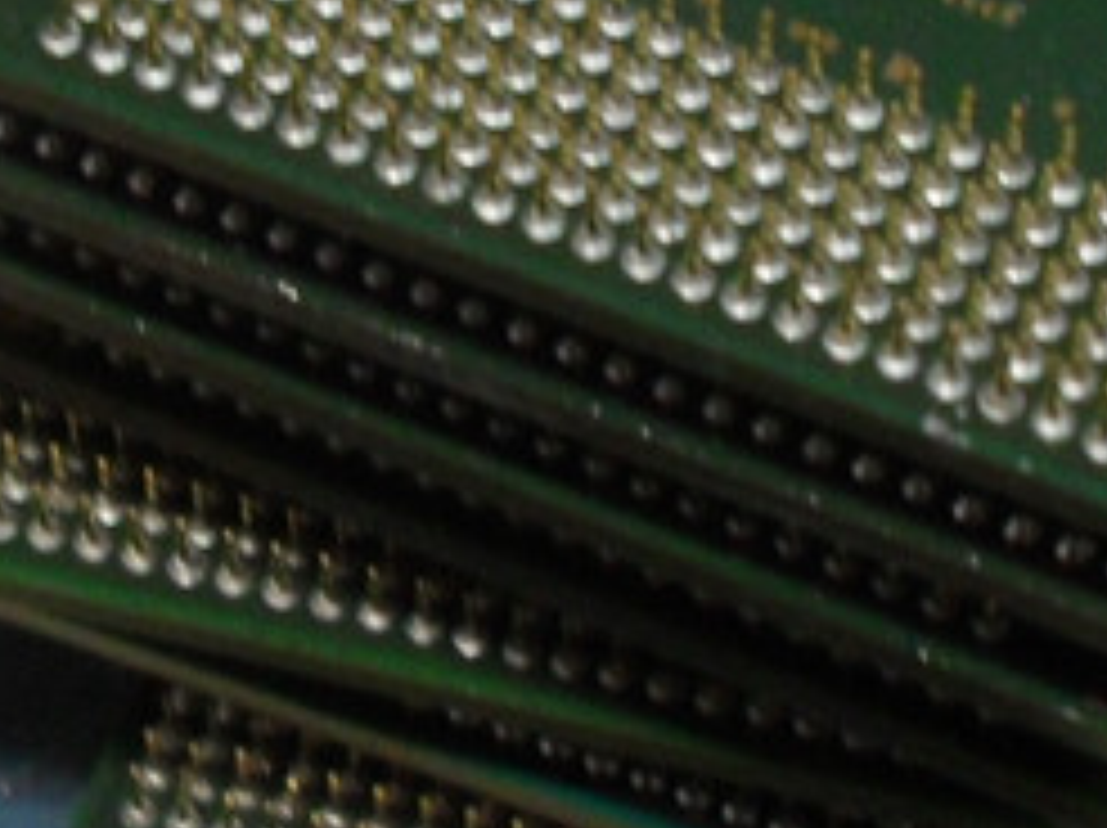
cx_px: 799
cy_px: 994
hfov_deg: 13.0
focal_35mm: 152
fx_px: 4856
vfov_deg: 9.6
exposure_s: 1/30
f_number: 3.2
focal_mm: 6.3
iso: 200
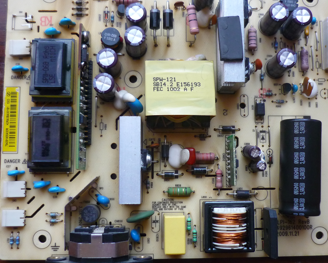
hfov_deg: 43.8
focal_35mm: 42
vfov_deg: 35.7
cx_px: 172
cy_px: 121
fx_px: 408
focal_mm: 5.5
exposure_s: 1/30
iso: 250
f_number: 2.8
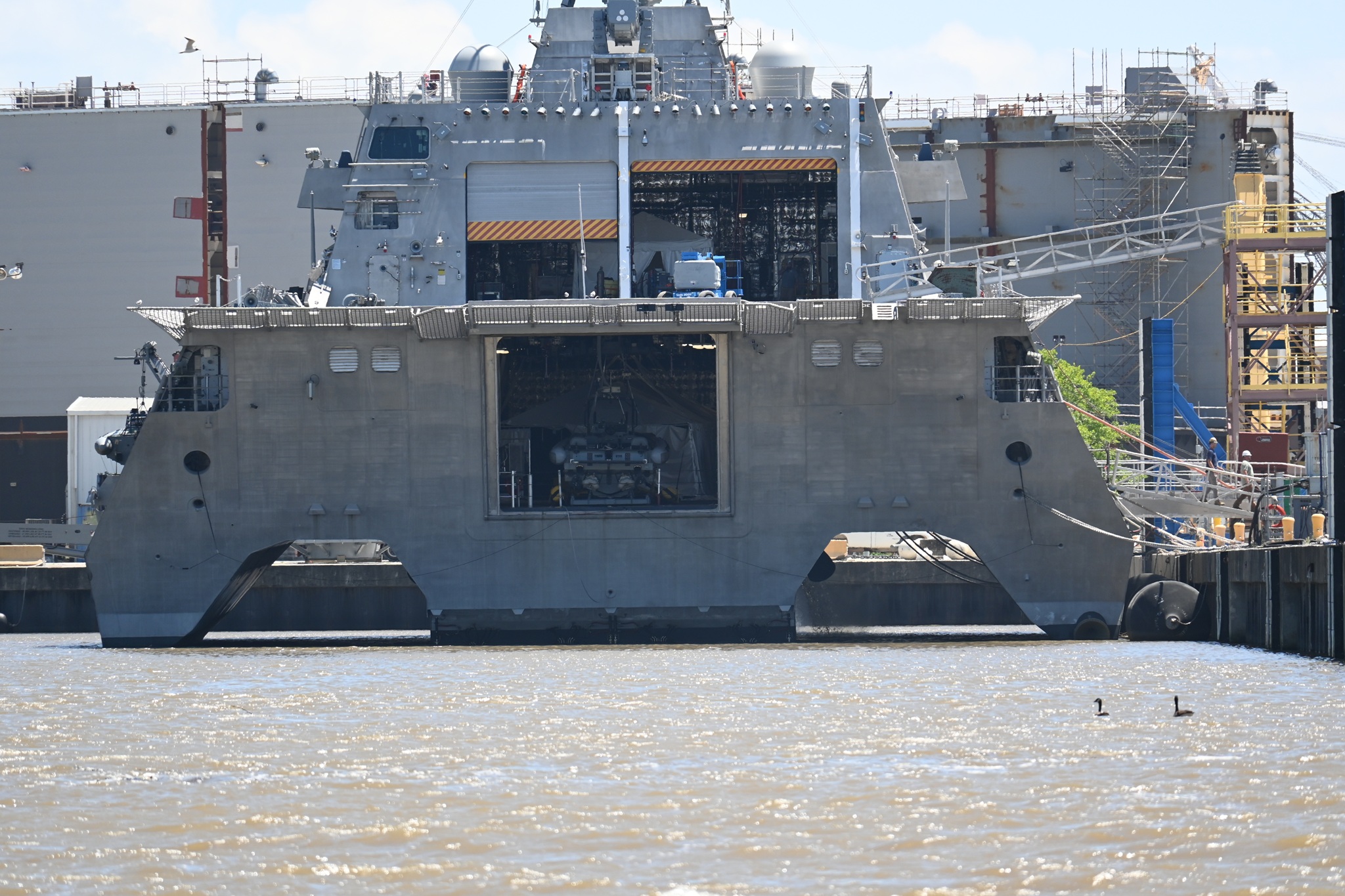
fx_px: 14008
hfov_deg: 5.5
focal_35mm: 375
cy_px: 448
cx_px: 672
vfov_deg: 3.7
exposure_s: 1/500
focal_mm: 250
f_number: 6.3
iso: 200
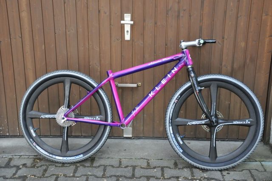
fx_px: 396
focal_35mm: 52
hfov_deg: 37.9
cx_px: 136
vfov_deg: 25.7
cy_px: 90
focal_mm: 35
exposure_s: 1/1250
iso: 2000
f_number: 4.5
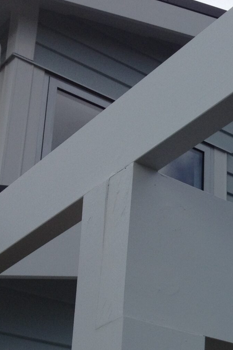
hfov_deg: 13.9
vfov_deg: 21.7
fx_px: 893
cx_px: 351
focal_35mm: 92
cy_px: 304
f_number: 2.4
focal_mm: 4.28
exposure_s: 1/1972
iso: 50
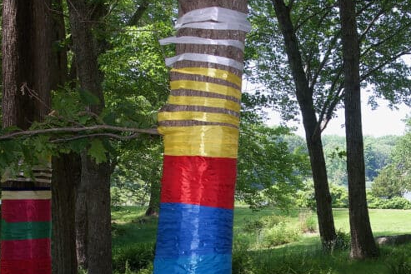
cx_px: 285
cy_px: 181
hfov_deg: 25.5
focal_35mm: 79
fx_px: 902
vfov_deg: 17.2
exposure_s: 1/80
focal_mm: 38
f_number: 9
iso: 200
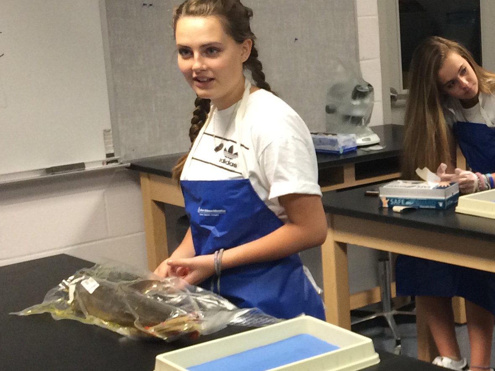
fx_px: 1144
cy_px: 202
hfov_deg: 22.7
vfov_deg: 18.4
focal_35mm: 80
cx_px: 576
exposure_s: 1/30
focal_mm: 4.15
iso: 100
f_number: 2.2
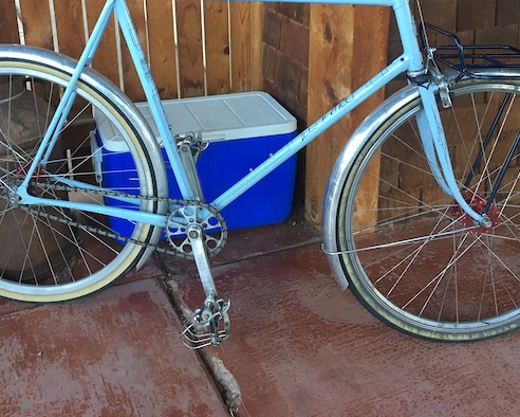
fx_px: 708
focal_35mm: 46
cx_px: 225
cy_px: 101
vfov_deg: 32.1
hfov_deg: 40.2
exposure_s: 1/30
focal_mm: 4.15
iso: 64
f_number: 2.2
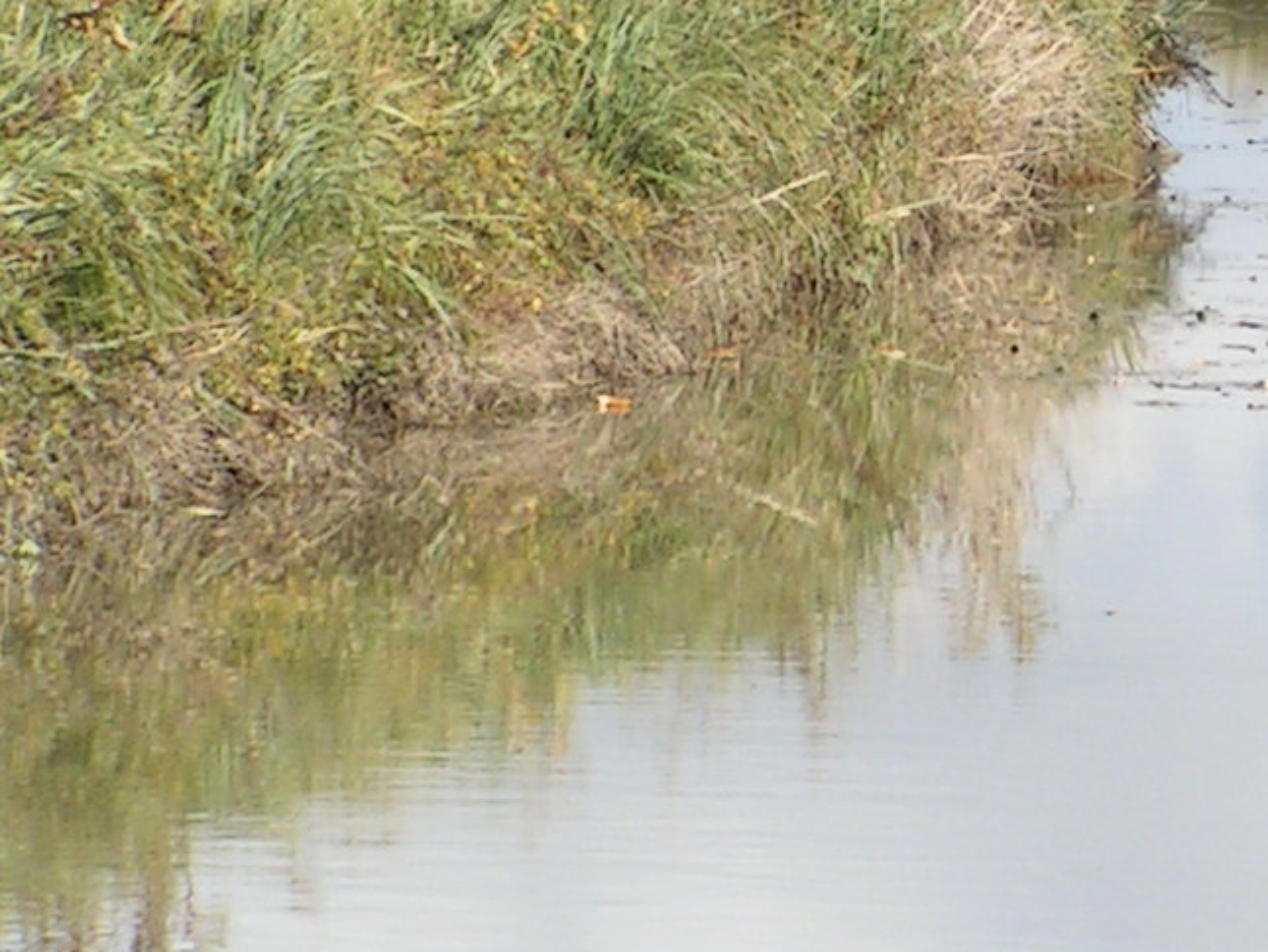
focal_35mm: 521
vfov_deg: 2.9
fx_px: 19088
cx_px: 1993
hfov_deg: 3.8
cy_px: 18
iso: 50
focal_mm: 25.1
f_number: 5.6
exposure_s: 1/250
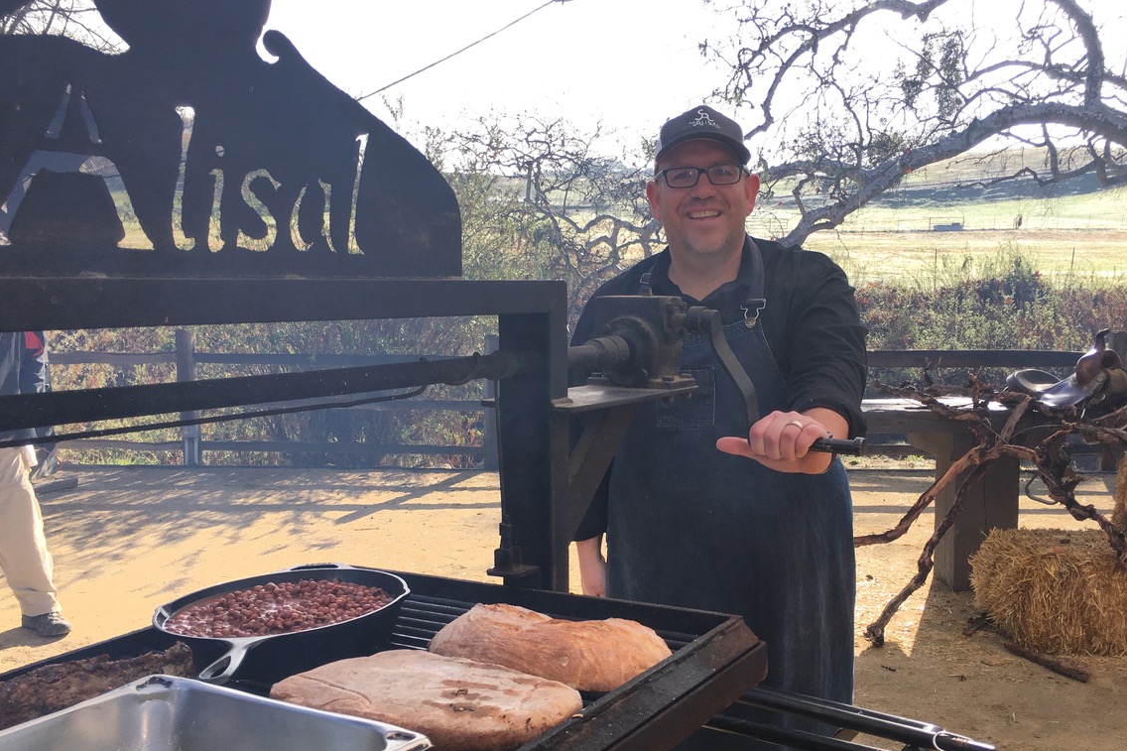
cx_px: 620
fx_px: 1064
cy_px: 428
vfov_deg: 38.8
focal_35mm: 34
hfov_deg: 55.7
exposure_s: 1/569
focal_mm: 4.15
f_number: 2.2
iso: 25
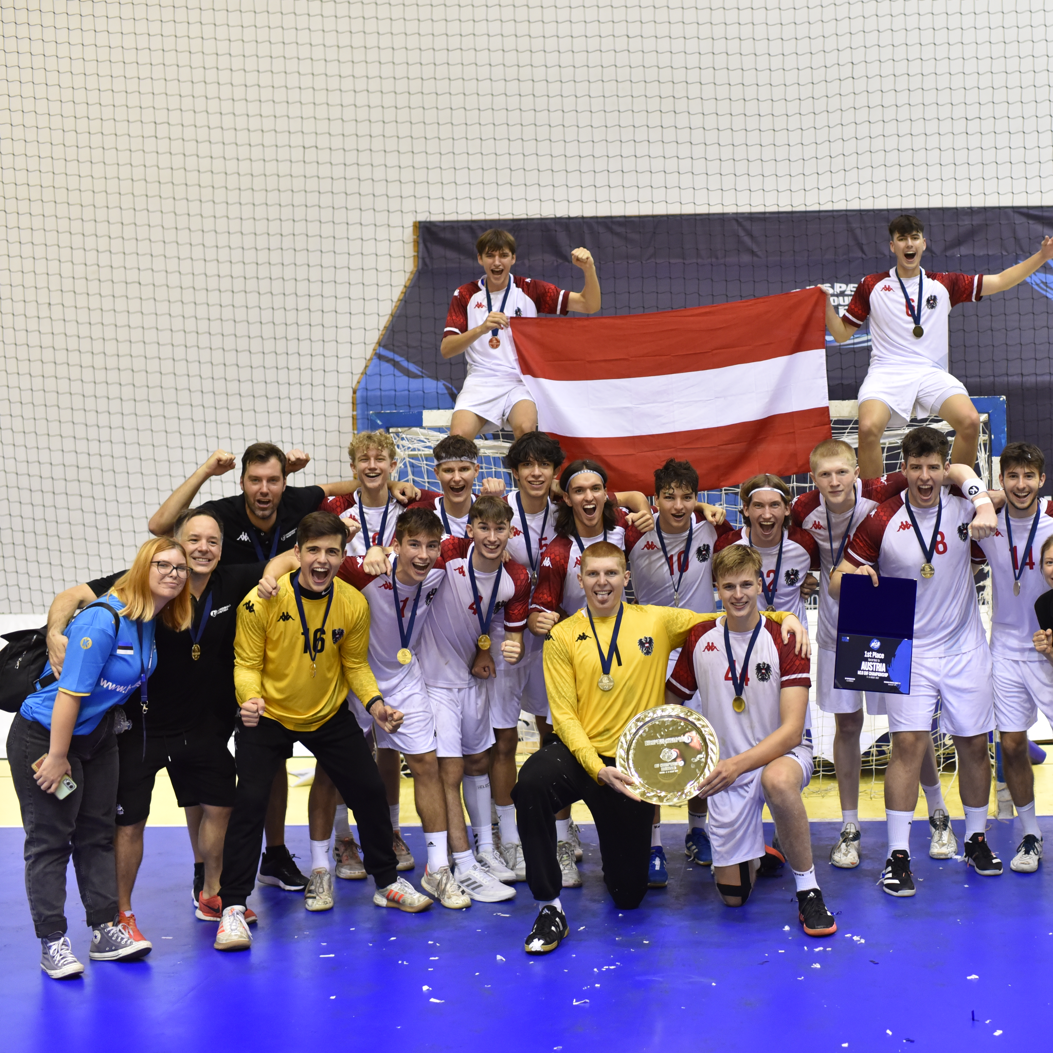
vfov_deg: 37.6
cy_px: 529
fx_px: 1549
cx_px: 735
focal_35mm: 45
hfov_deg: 37.0
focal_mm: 35
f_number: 2.5
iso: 2000
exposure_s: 1/640
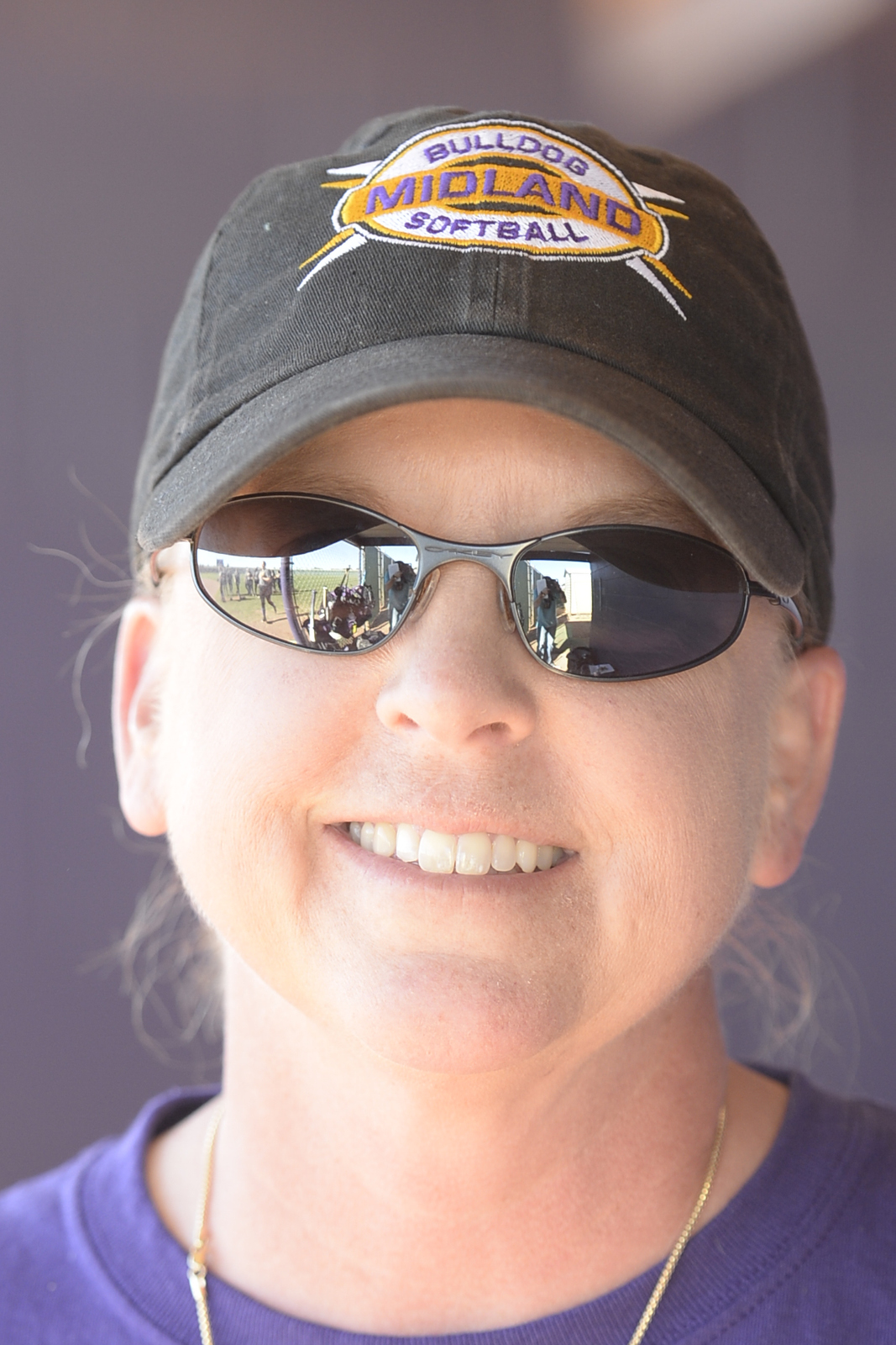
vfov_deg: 16.8
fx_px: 4553
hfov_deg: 11.2
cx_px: 448
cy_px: 672
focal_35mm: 122
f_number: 4
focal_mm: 122
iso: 500
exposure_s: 1/250
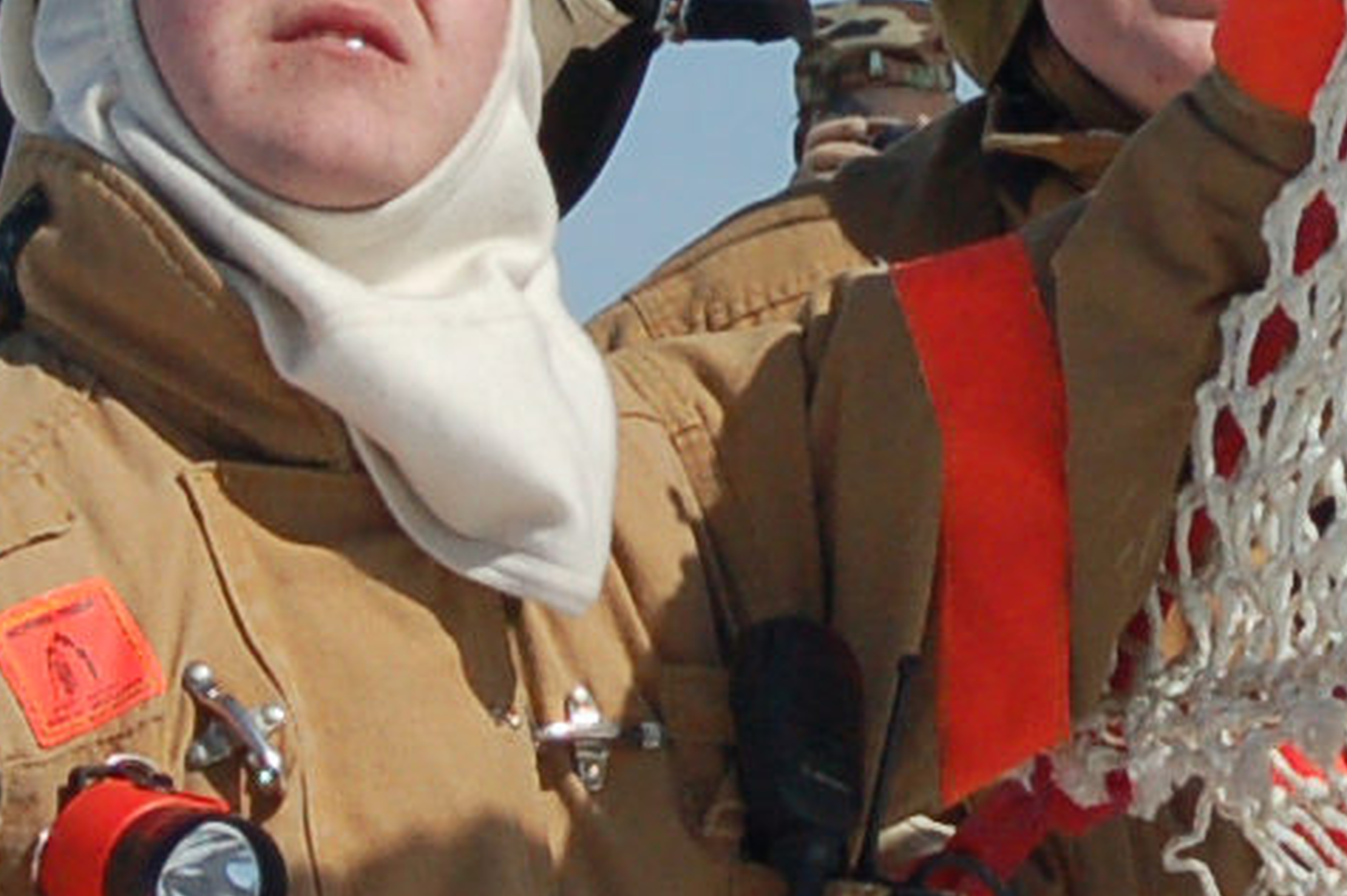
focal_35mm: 332
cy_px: -3
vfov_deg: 4.1
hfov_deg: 6.2
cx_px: 1205
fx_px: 12419
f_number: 6.3
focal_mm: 35
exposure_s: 1/2500
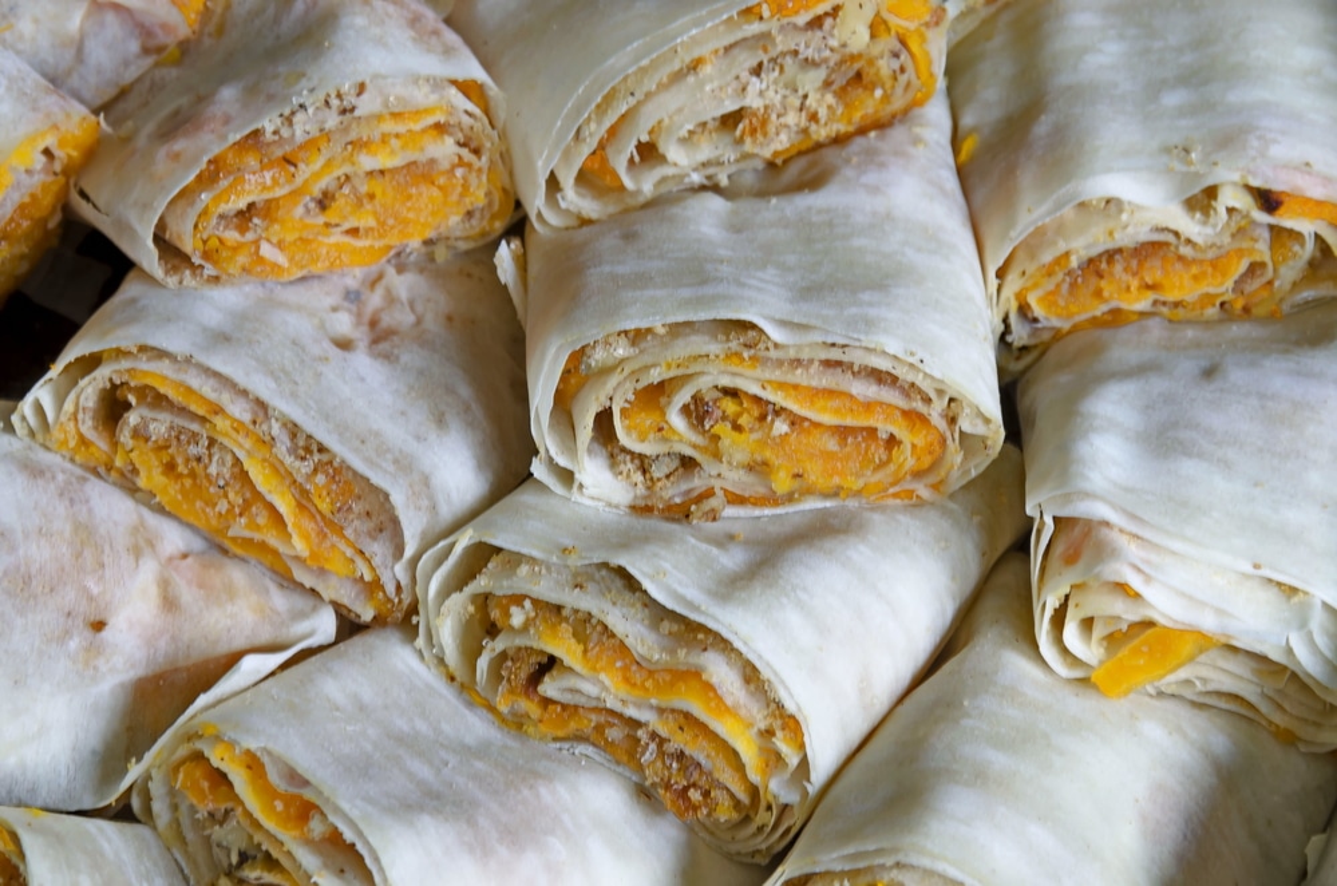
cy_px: 443
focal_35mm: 202
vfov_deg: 6.8
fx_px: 7506
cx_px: 668
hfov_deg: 10.2
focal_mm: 135
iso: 100
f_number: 14
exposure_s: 1
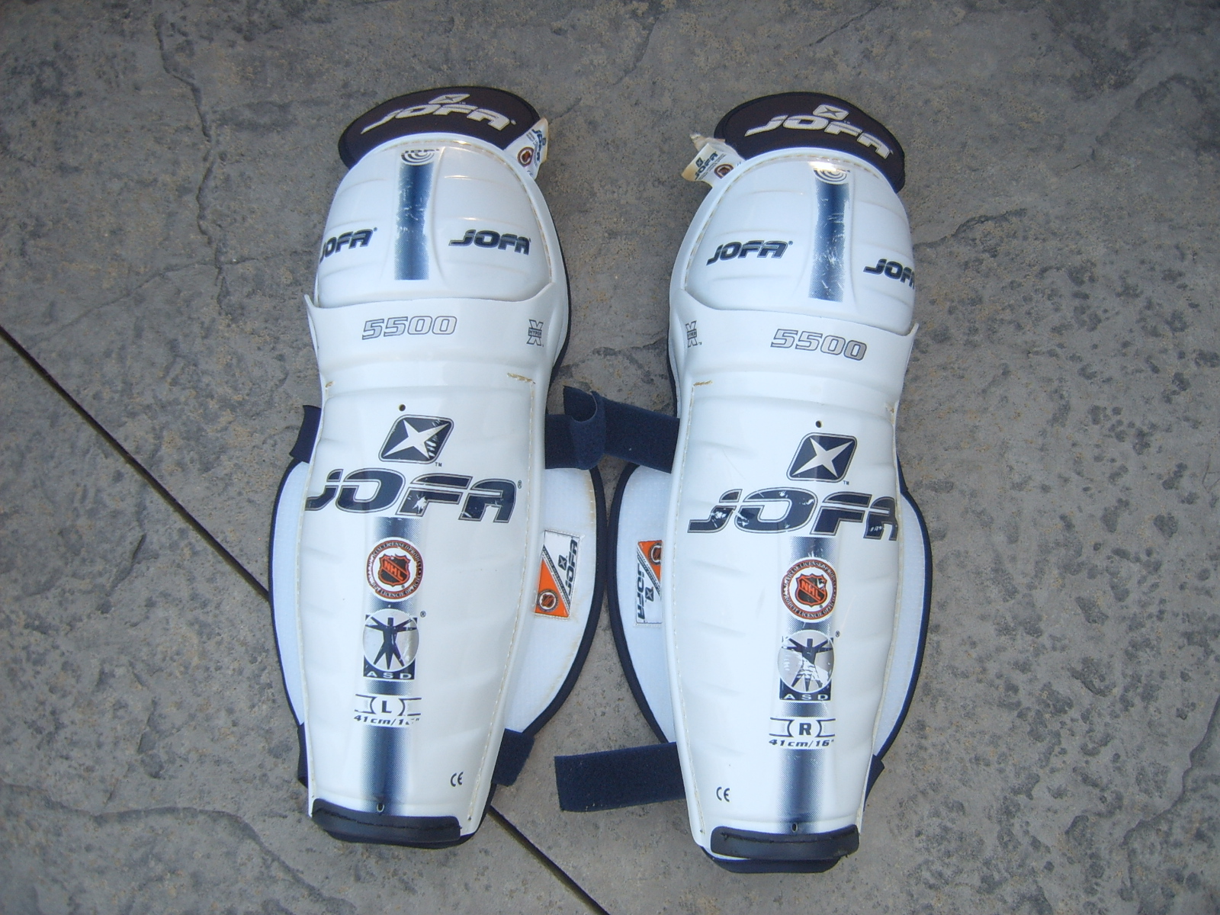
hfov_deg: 52.6
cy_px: 458
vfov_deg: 40.7
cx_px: 610
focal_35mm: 35
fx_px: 1234
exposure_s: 1/180
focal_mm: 5.8
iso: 50
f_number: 2.8
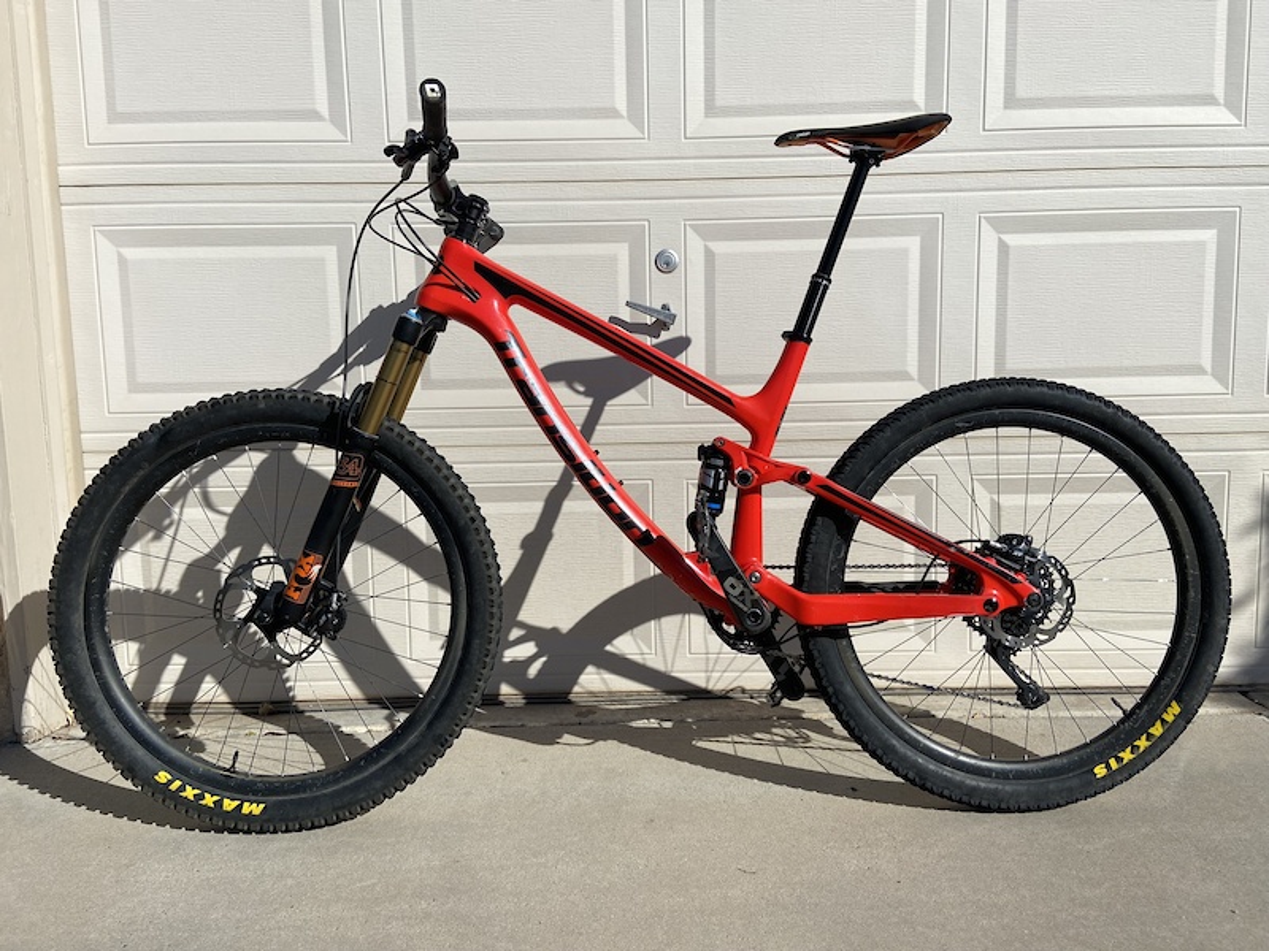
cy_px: 476
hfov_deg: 67.3
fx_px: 953
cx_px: 634
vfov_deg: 53.1
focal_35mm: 26
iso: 32
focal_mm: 4.25
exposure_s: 1/6410
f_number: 1.8
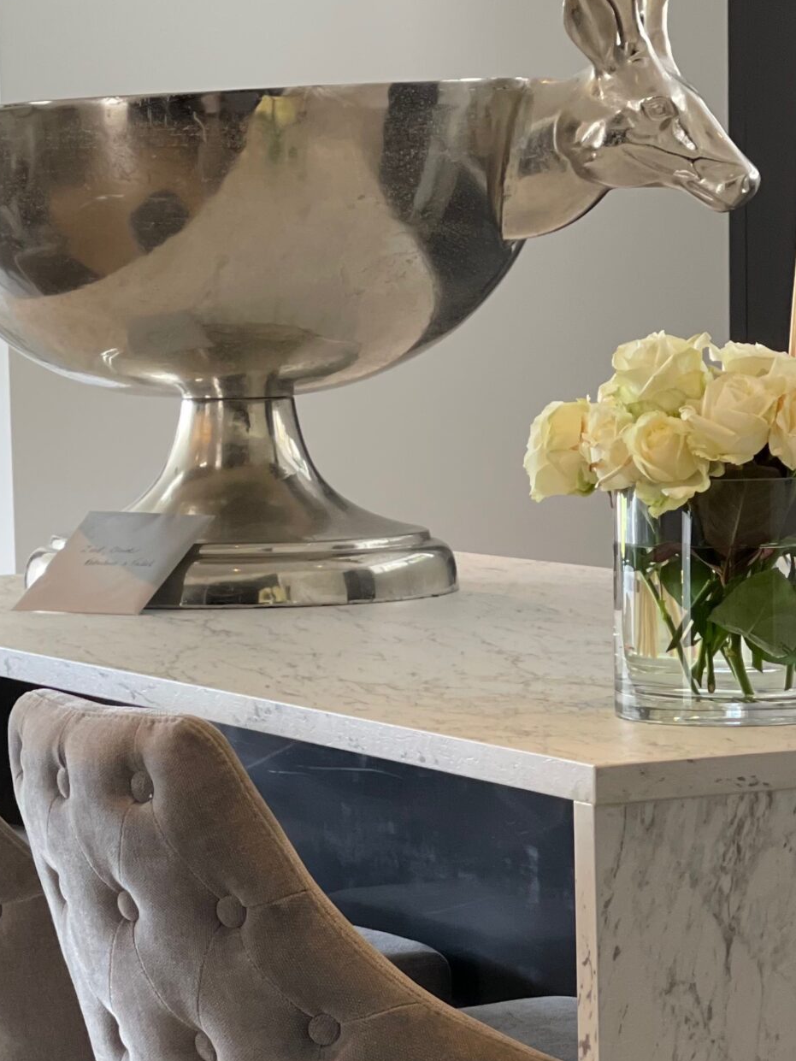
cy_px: 744
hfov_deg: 11.2
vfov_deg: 14.9
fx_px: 4046
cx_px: 180
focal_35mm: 132
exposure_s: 1/33
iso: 125
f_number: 2.2
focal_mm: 7.5
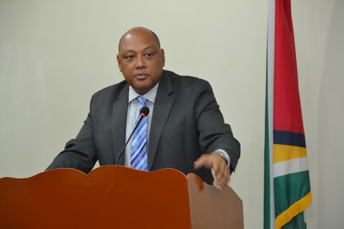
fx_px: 1720
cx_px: 172
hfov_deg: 11.4
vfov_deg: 7.6
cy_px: 114
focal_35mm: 180
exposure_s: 1/60
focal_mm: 120
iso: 1250
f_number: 5.3
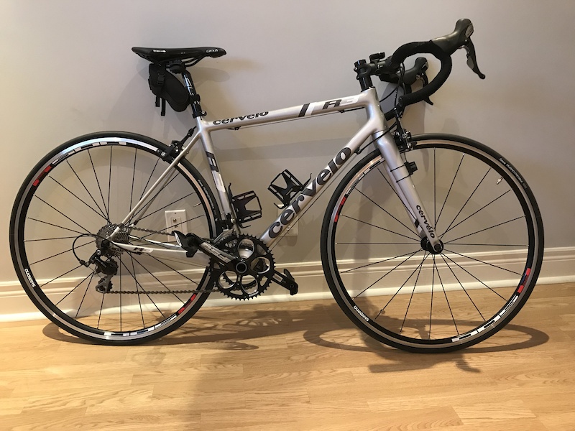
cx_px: 288
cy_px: 216
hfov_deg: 63.4
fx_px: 465
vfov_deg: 49.7
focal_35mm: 28
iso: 80
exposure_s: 1/15
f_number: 1.8
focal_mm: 3.99
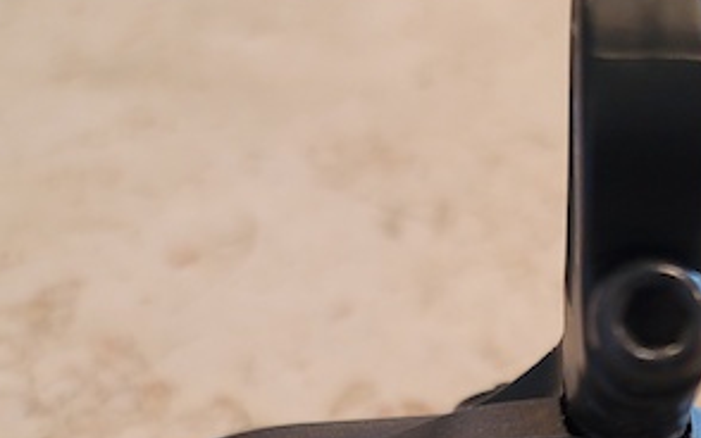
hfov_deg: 27.4
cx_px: 649
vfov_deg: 16.6
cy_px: 640
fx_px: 1376
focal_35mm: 72
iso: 200
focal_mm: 7
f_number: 1.8
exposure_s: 1/60
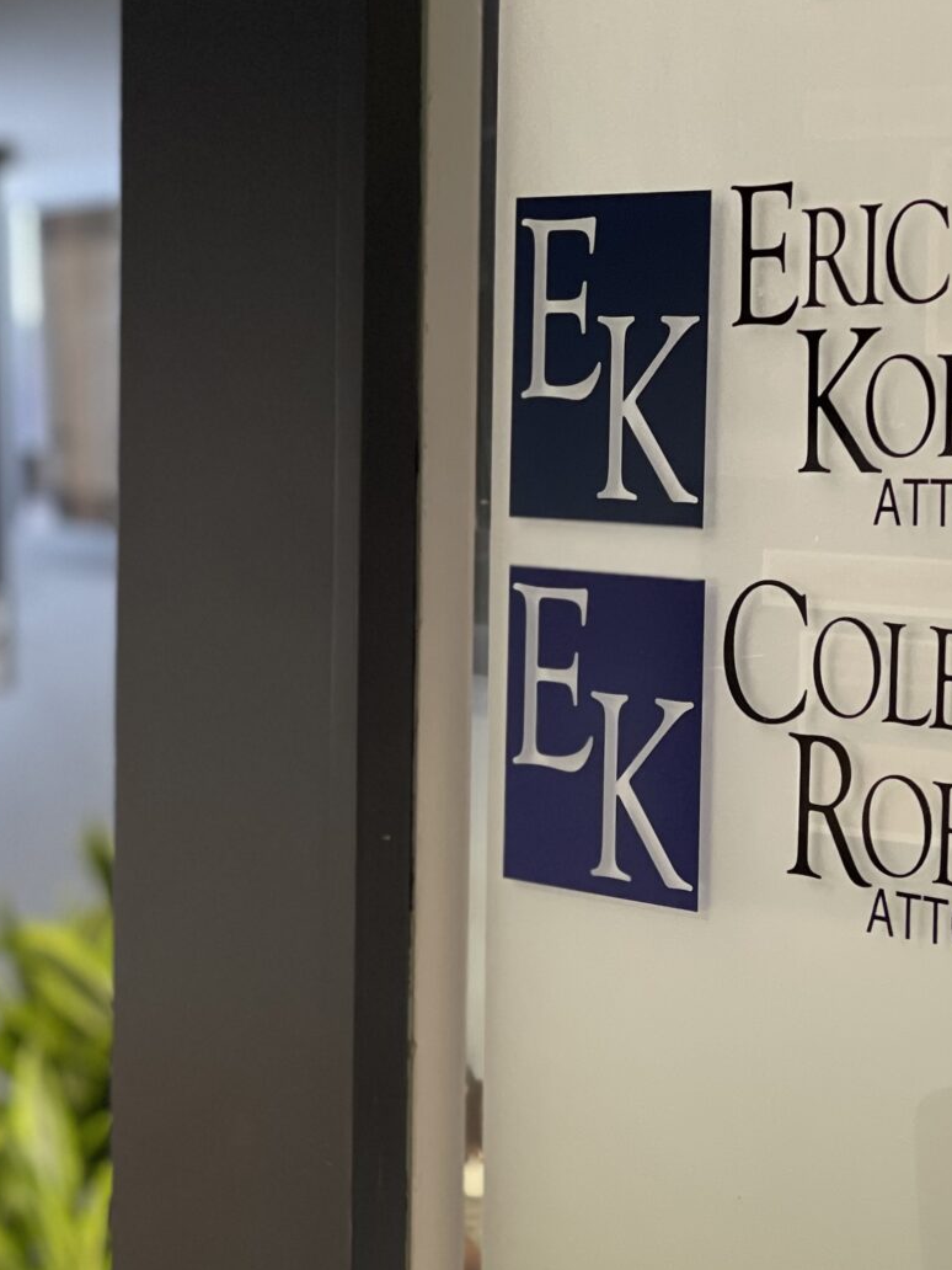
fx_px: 4657
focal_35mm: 127
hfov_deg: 11.6
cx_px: 202
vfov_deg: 15.5
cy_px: 644
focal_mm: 7.5
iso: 160
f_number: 2.2
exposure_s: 1/39
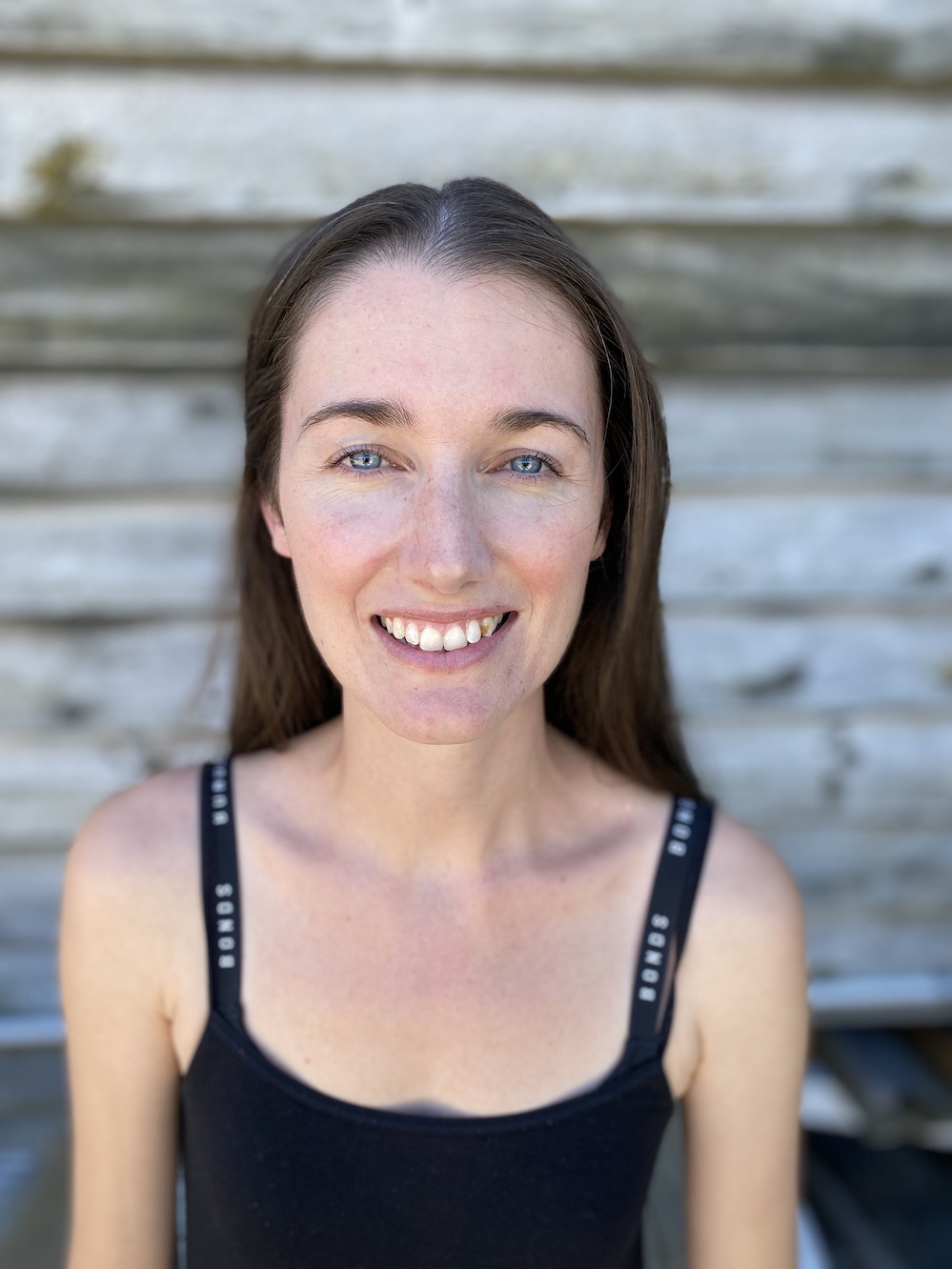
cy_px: 634
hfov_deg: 53.1
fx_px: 953
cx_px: 476
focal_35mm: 26
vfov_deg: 67.3
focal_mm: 4.25
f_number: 1.8
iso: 32
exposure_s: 1/334
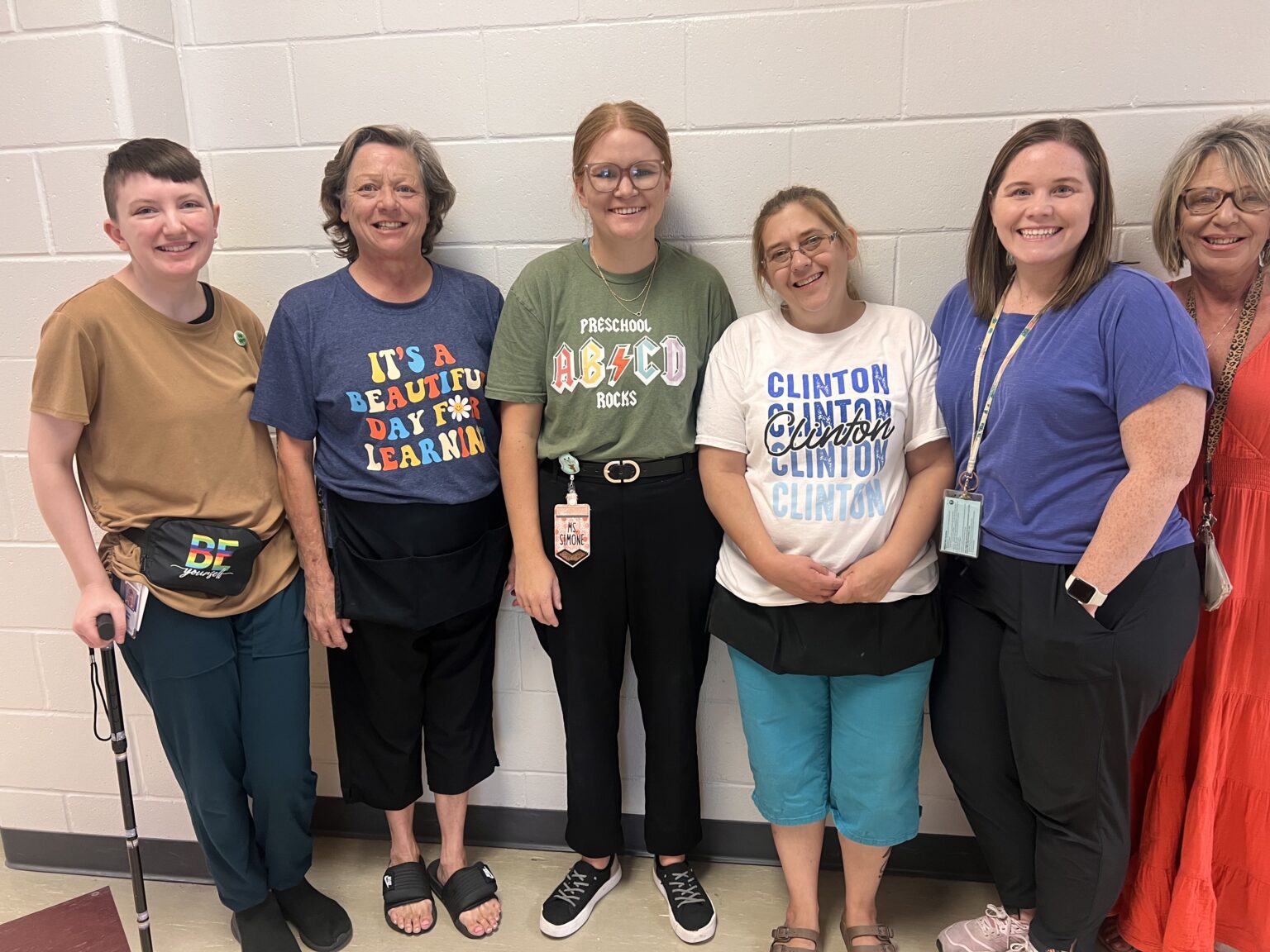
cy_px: 476
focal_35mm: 26
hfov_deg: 67.3
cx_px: 635
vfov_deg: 53.1
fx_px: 954
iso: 125
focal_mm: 5.7
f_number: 1.5
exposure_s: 1/60
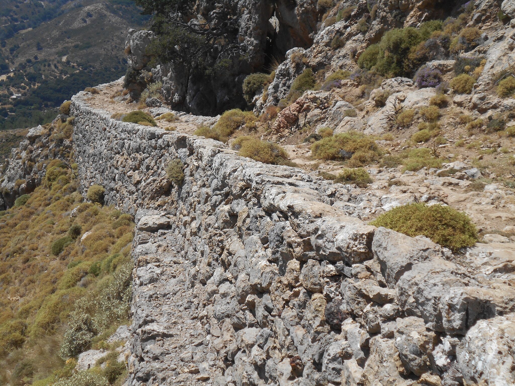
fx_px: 744
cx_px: 258
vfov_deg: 29.1
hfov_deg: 38.2
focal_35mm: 50
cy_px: 193
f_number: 4.5
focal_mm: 8.8
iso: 80
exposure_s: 1/800
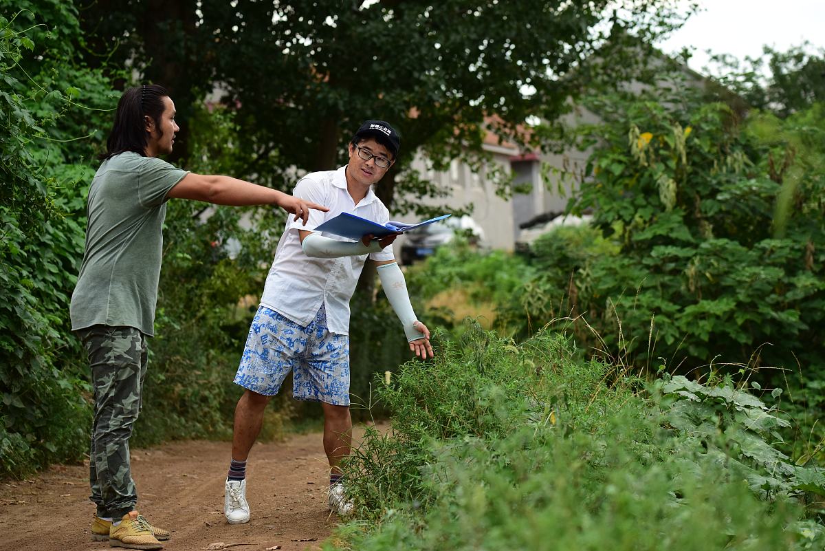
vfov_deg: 13.4
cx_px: 412
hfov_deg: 20.0
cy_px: 276
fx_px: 2338
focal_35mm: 102
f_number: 4
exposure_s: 1/1250
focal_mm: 102
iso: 800
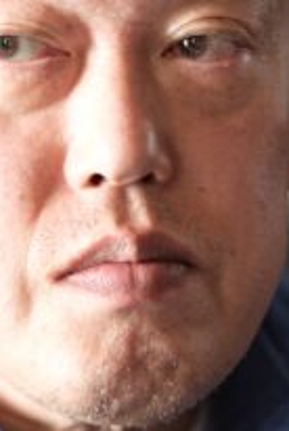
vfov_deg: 5.2
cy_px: 218
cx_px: 113
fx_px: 4728
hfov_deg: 3.5
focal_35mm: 394
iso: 640
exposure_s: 1/110
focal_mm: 75
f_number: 1.2
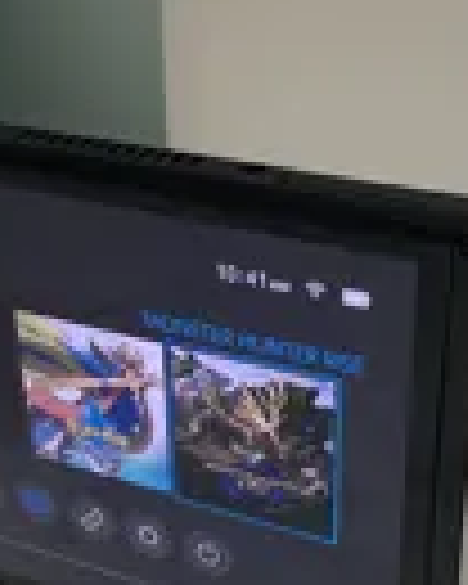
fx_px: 1350
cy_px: 562
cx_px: 184
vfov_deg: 23.6
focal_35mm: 78
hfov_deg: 19.6
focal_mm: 4.25
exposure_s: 1/60
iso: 64
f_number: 1.8
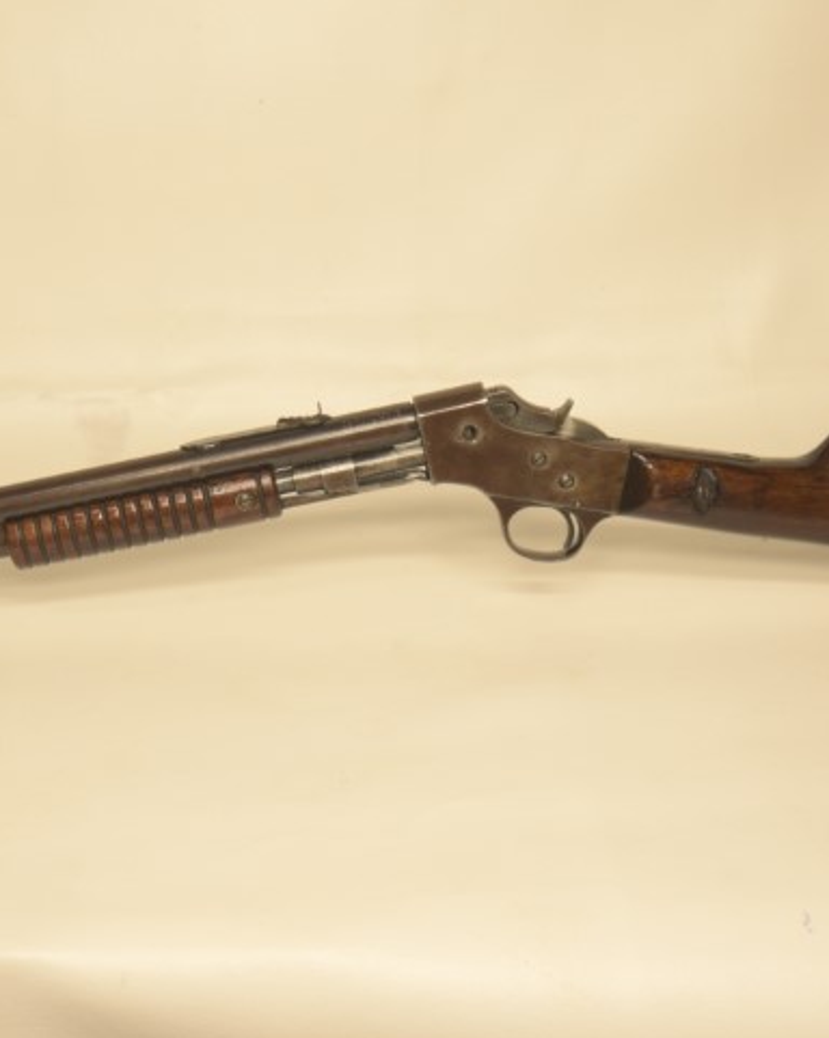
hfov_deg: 25.2
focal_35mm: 60
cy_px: 506
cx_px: 259
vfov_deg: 31.5
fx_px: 1842
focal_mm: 20
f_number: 5.6
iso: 100
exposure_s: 1/90
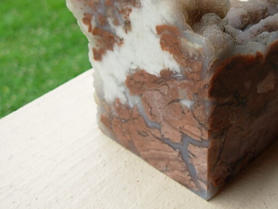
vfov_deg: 26.0
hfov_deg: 34.0
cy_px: 71
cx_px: 189
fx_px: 450
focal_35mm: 56
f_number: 2.9
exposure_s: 1/49.4
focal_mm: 6.3
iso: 50
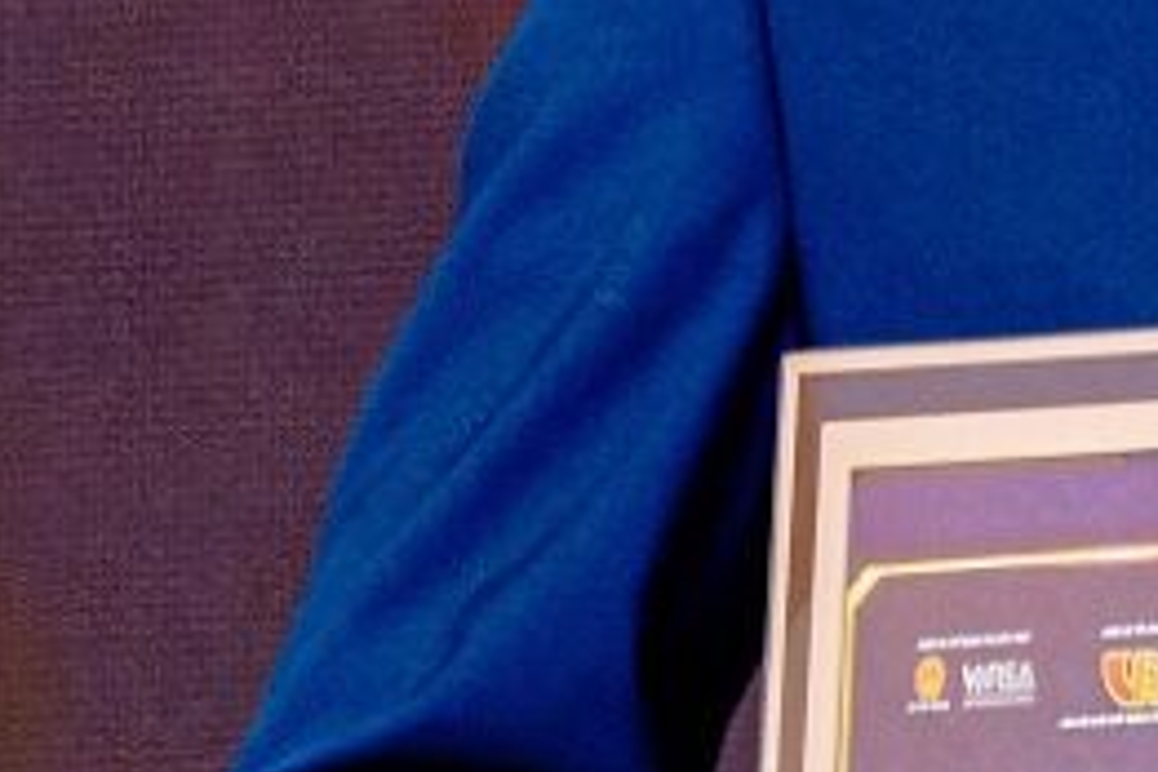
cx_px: 4179
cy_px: 180
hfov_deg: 1.4
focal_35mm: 1441
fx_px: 46353
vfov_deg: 1.0
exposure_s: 1/320
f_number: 3.2
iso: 1250
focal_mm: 183.4
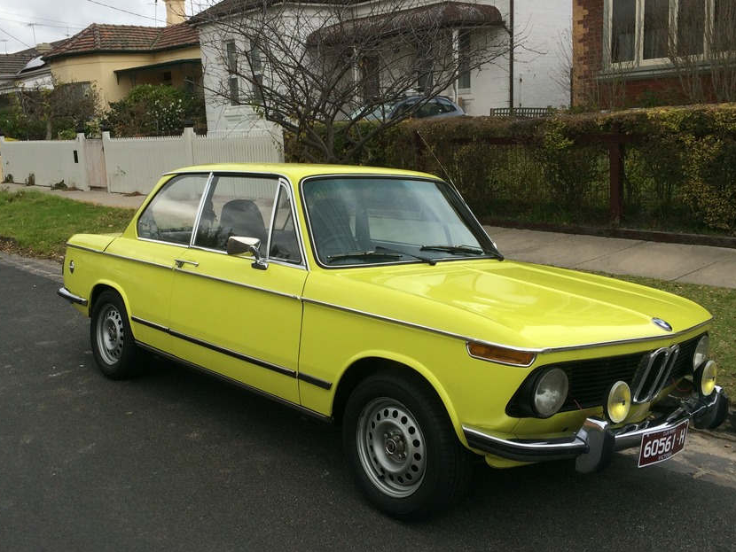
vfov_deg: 38.7
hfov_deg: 50.0
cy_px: 269
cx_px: 320
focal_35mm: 37
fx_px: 787
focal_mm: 4.12
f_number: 2.2
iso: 32
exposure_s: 1/707
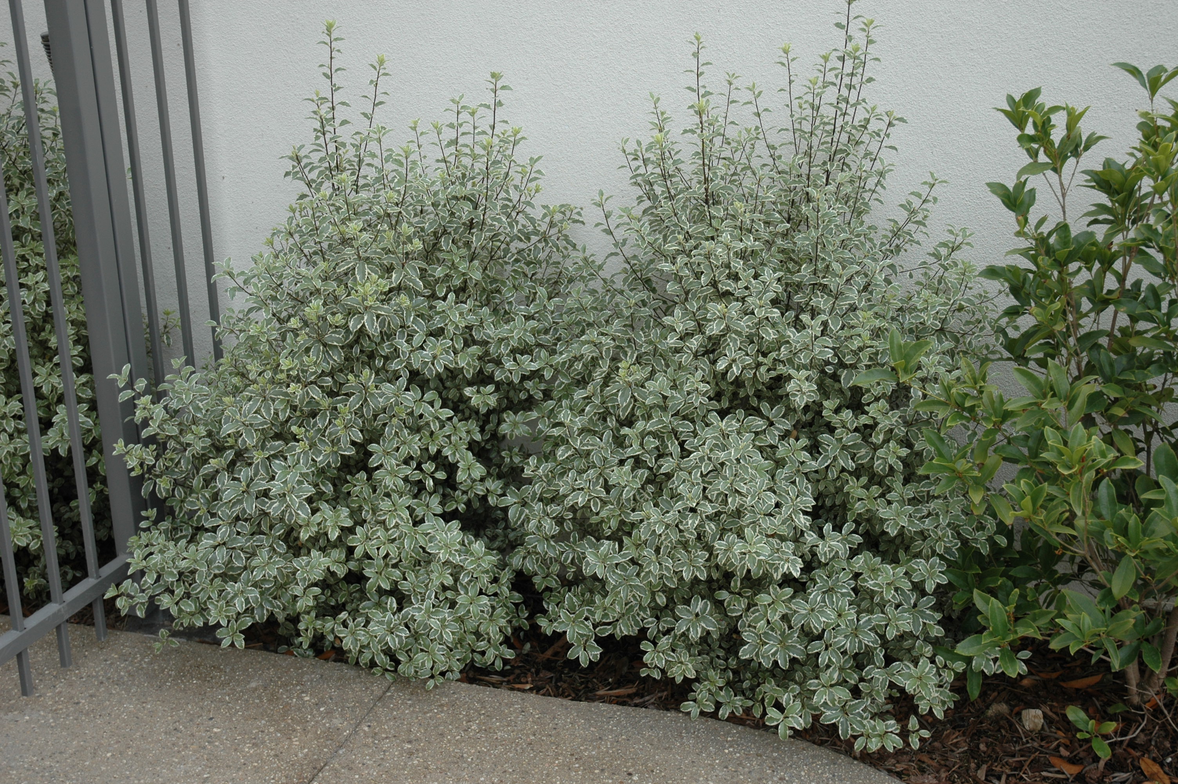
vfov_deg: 26.4
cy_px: 392
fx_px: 1667
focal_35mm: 51
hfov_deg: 38.9
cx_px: 589
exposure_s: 1/125
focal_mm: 34
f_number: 4.2
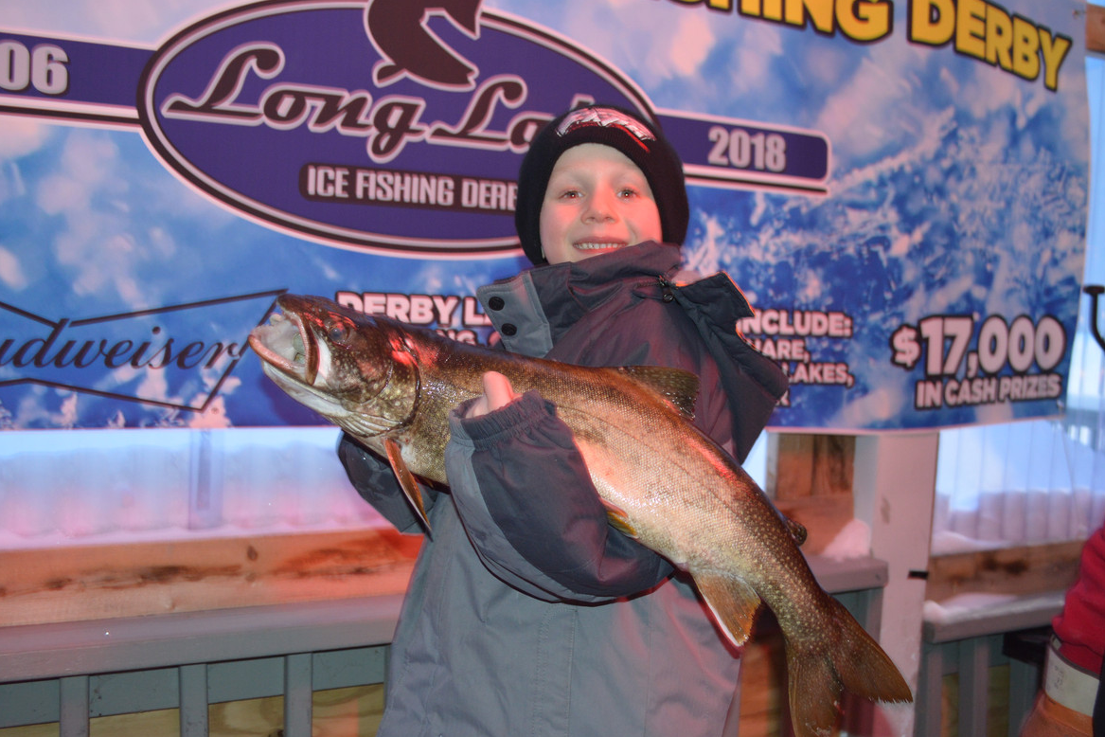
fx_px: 1044
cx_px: 566
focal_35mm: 34
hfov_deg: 55.8
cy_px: 369
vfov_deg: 38.9
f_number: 4
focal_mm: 22
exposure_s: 1/2.5
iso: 800
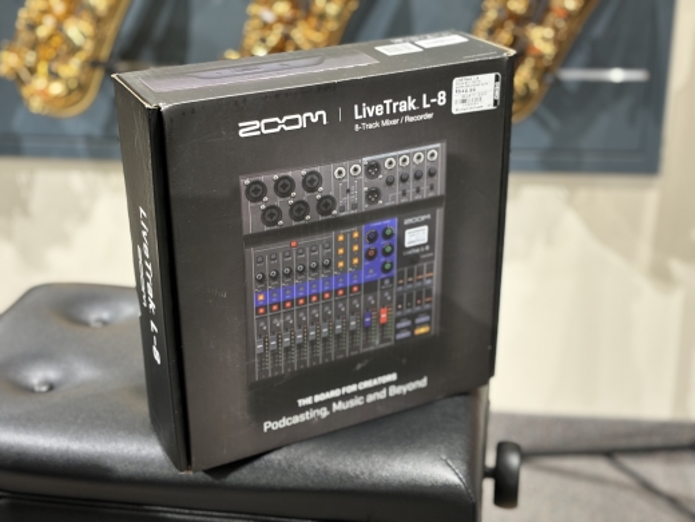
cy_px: 261
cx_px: 348
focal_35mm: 52
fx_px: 1044
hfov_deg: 36.8
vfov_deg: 28.0
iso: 160
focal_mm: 5.96
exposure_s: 1/40
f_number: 1.6
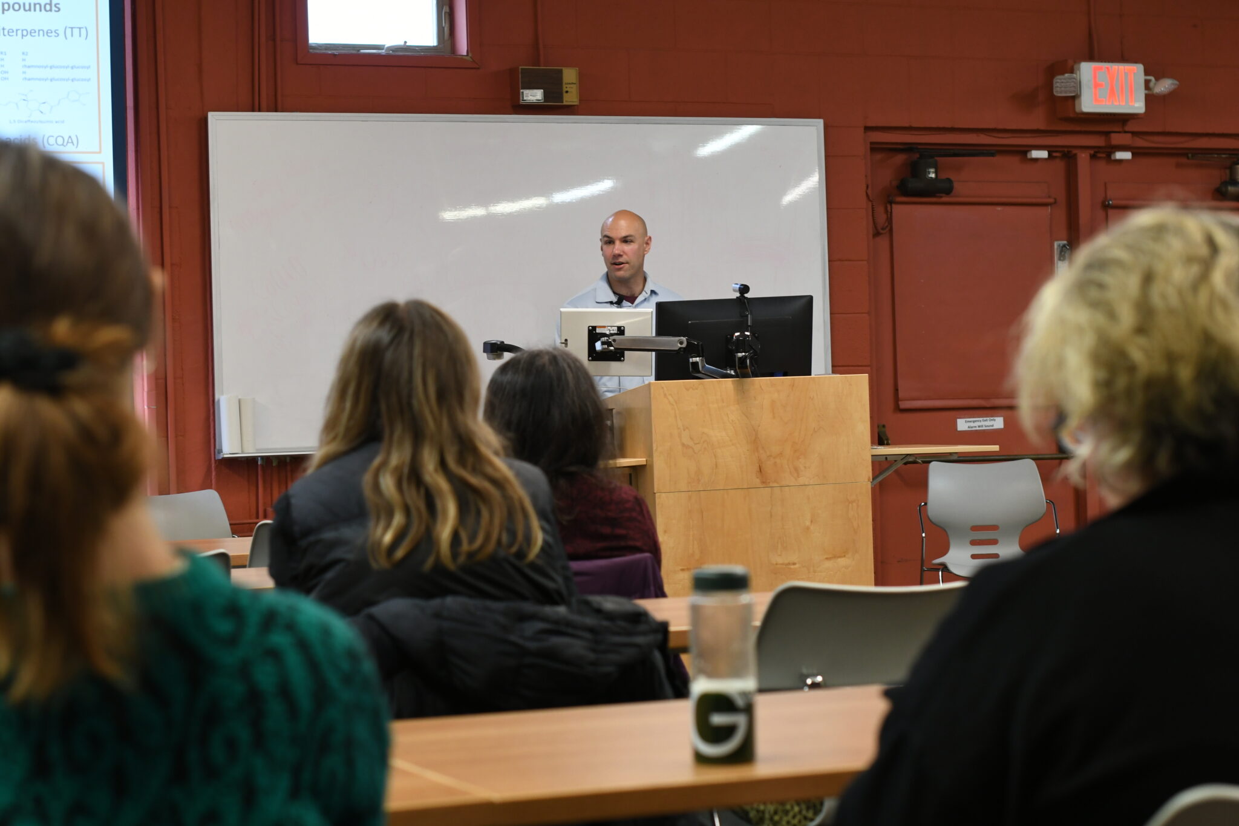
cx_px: 620
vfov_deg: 18.2
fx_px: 2581
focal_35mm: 75
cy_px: 413
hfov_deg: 27.0
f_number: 4
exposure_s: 1/50
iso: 800
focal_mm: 50
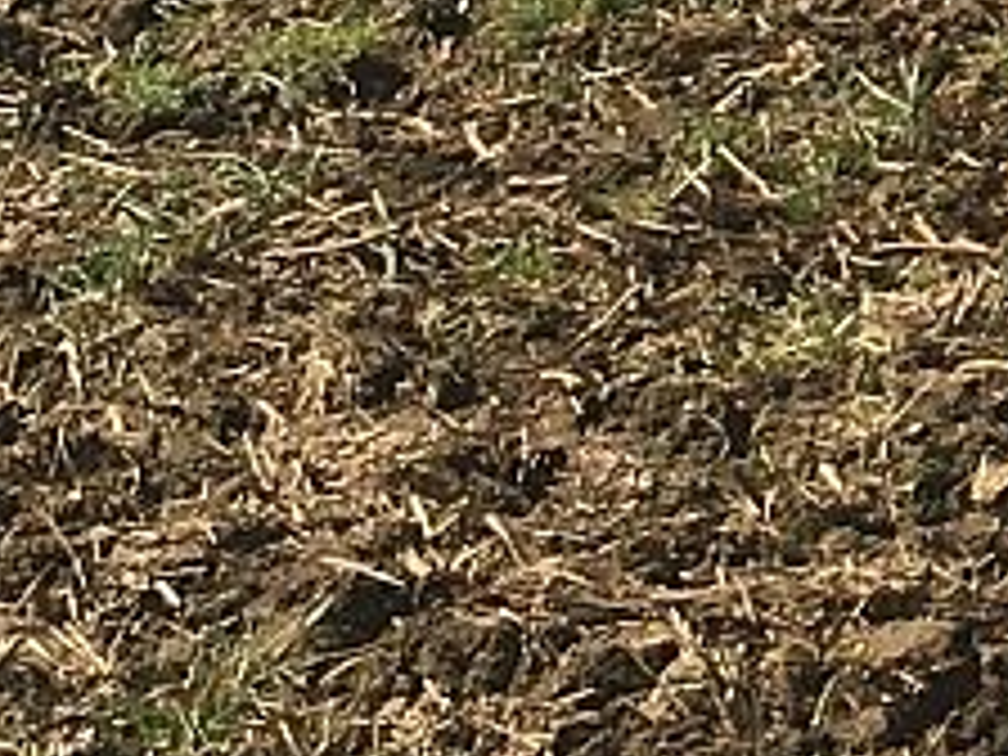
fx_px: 5649
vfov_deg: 7.0
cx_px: 2218
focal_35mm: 194
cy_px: -1328
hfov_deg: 9.3
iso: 25
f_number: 2.2
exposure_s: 1/1282
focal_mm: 4.15
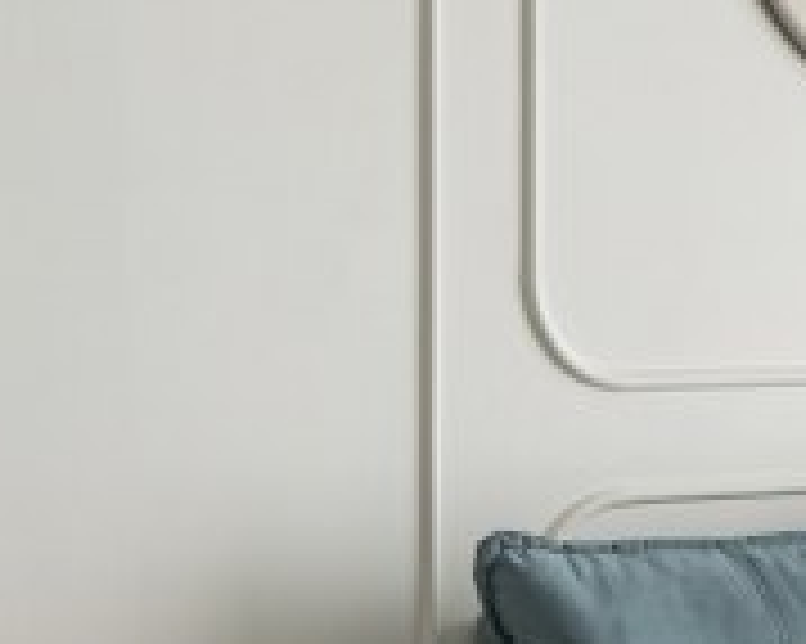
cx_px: 1297
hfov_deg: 11.4
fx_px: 3838
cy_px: 322
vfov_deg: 9.6
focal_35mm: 161
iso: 250
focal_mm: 24
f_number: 8
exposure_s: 1/25
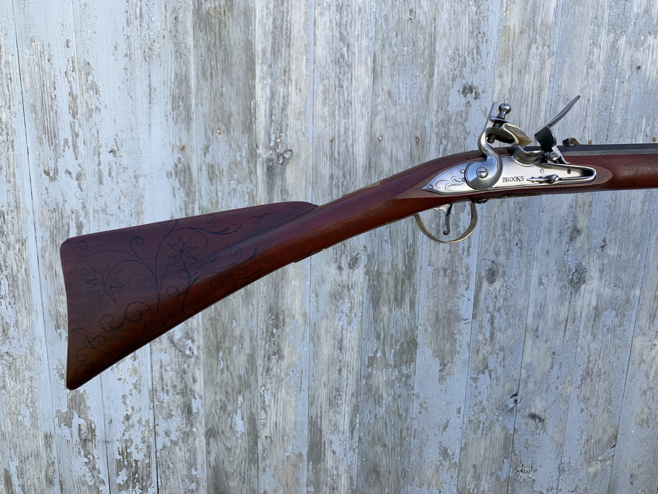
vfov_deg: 53.1
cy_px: 247
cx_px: 329
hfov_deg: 67.3
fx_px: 494
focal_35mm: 26
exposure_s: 1/422
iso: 25
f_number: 1.8
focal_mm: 4.25
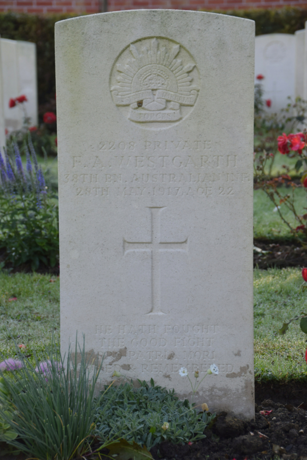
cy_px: 230
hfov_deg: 10.2
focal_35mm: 135
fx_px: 1726
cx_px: 154
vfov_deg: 15.2
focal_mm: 90
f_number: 8
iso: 400
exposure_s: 1/250
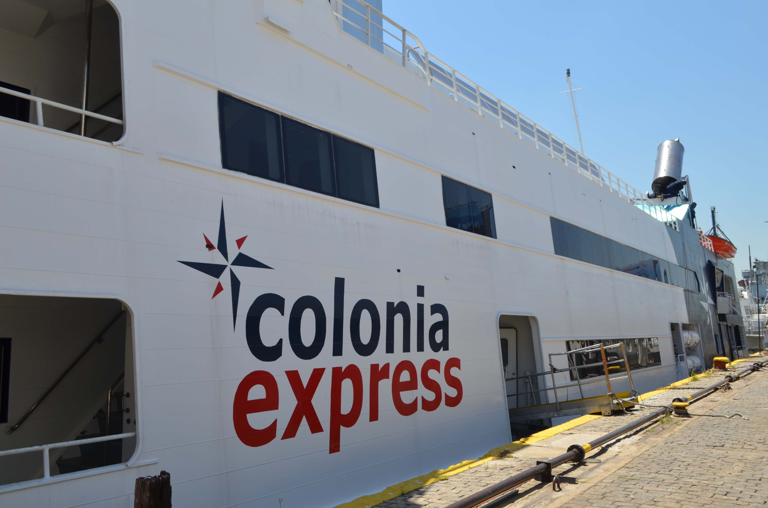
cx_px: 384
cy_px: 254
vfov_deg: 39.8
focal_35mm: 33
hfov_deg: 57.3
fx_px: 703
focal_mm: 22
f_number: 8
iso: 100
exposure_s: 1/200
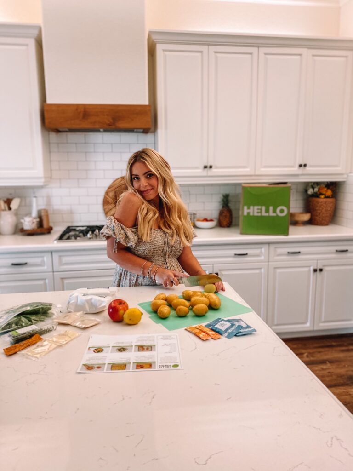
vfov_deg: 67.3
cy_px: 236
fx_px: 354
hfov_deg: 53.1
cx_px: 176
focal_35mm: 26
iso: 160
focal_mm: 4.25
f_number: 1.8
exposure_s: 1/60
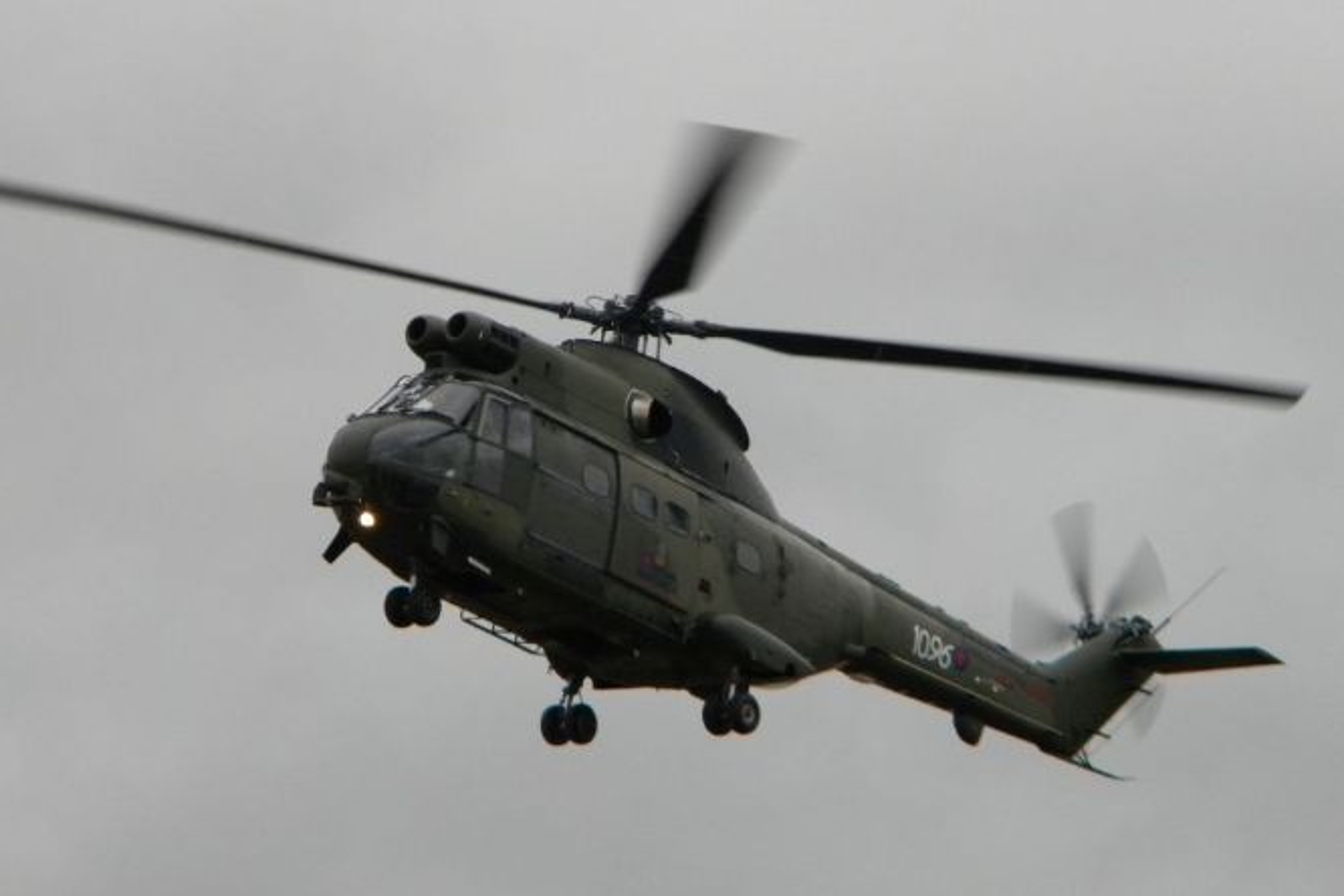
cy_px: 441
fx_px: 10863
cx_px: 670
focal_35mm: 291
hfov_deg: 7.1
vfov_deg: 4.7
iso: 400
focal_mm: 50.4
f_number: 5.4
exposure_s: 1/240
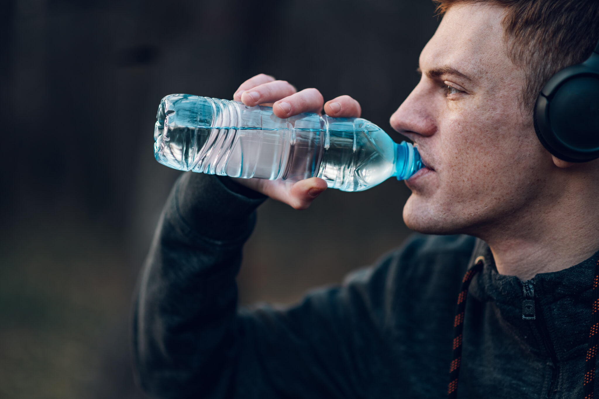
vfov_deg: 16.1
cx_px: 300
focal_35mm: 85
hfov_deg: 23.9
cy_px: 200
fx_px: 1413
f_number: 1.8
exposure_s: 1/800
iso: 160
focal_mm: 85
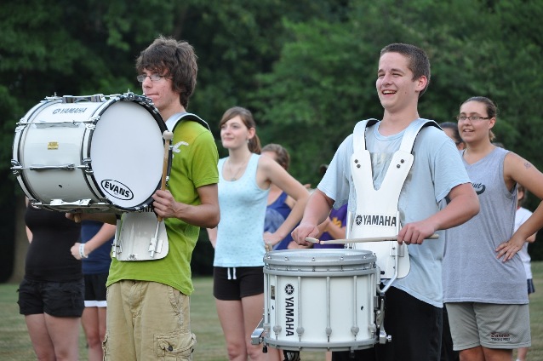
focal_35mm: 158
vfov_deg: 8.7
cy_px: 180
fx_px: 2373
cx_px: 272
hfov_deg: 13.1
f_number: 5.6
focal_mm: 105
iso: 400
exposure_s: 1/125
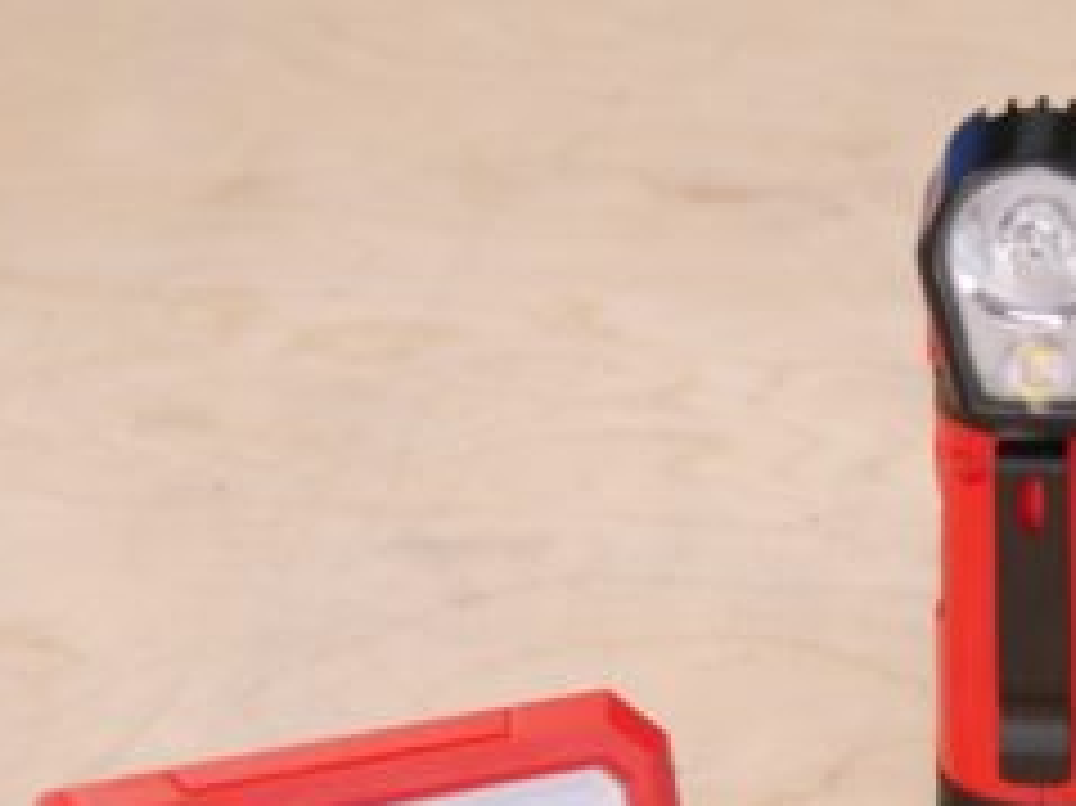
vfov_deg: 6.1
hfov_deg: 8.2
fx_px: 7487
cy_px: 901
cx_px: 1222
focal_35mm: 241
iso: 1250
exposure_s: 1/100
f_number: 4.9
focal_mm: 46
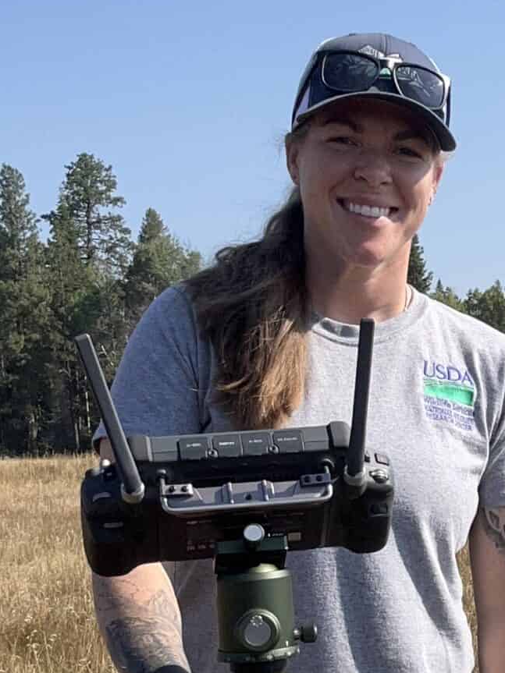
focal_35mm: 89
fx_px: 1732
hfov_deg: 16.0
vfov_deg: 21.8
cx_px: 599
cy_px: 530
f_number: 1.9
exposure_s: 1/1497
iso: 25
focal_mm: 2.69
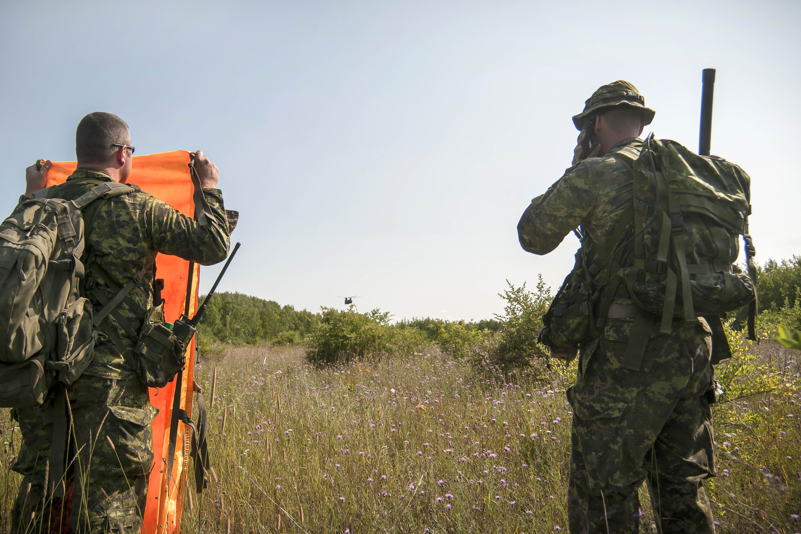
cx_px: 400
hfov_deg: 67.4
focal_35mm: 27
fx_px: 601
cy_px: 267
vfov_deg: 47.9
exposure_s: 1/2500
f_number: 4.5
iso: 200
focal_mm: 18
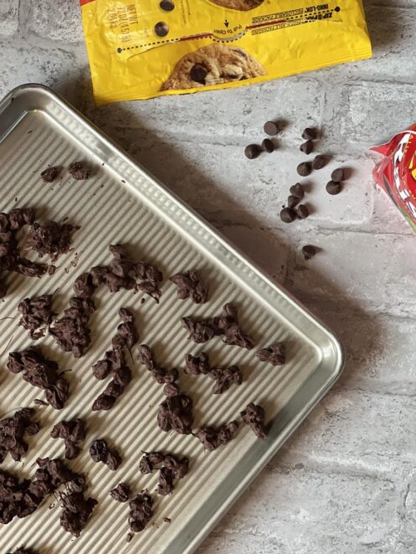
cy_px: 260
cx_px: 213
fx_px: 1330
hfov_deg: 17.8
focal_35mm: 83
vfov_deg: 23.6
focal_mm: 9
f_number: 2.8
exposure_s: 1/107
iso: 250
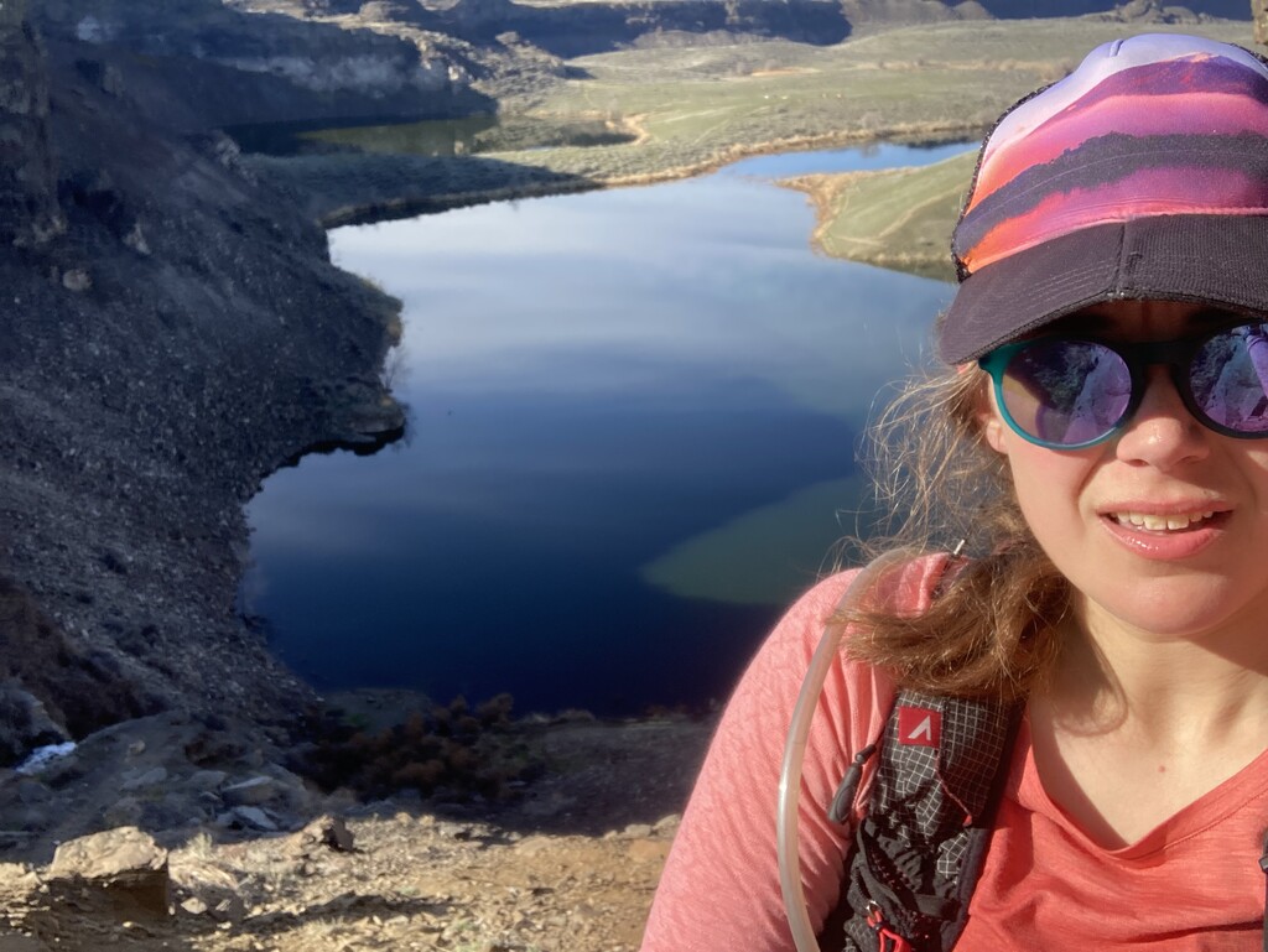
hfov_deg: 56.8
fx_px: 1173
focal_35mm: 32
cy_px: 476
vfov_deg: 44.2
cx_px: 634
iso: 20
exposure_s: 1/702
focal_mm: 2.87
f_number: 2.2
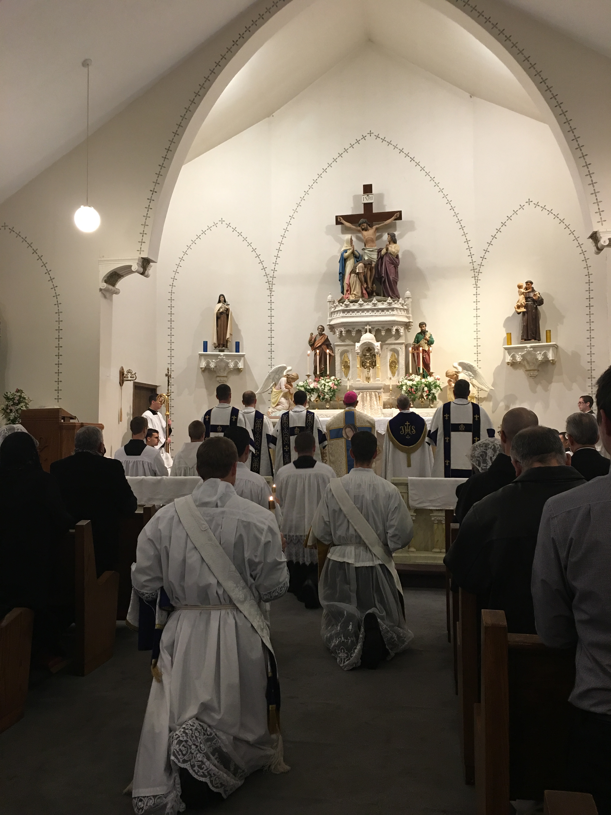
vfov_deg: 61.7
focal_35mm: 29
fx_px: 682
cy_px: 408
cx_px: 306
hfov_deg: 48.2
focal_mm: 4.15
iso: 50
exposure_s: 1/15
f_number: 2.2
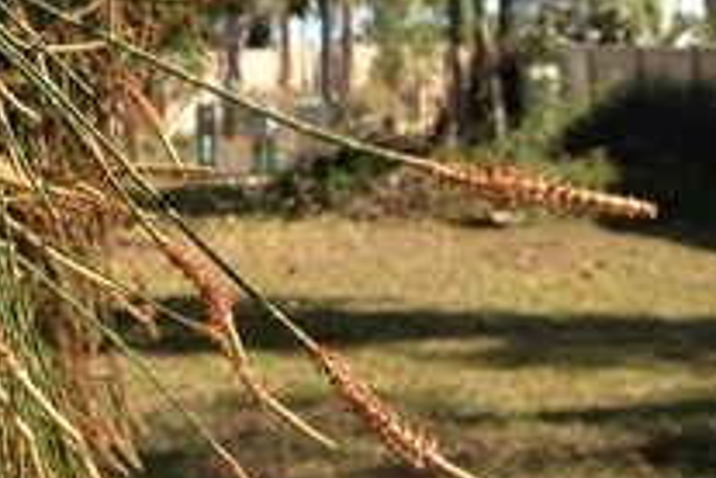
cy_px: -87
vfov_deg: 12.6
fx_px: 2108
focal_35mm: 106
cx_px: 17
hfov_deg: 18.8
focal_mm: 4.12
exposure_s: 1/821
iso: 50
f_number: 2.4
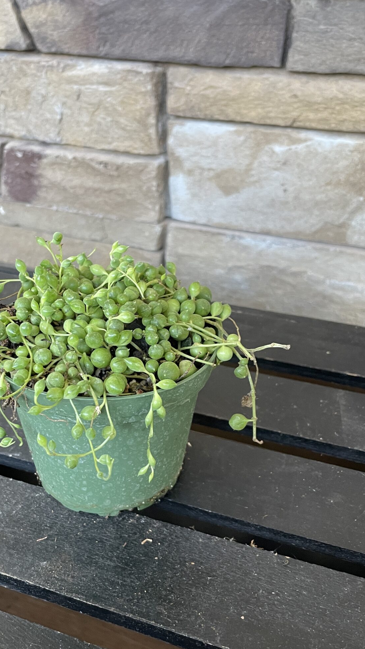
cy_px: 349
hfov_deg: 31.8
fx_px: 637
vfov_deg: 54.0
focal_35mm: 37
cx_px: 126
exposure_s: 1/99
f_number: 1.6
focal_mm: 4.2
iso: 125
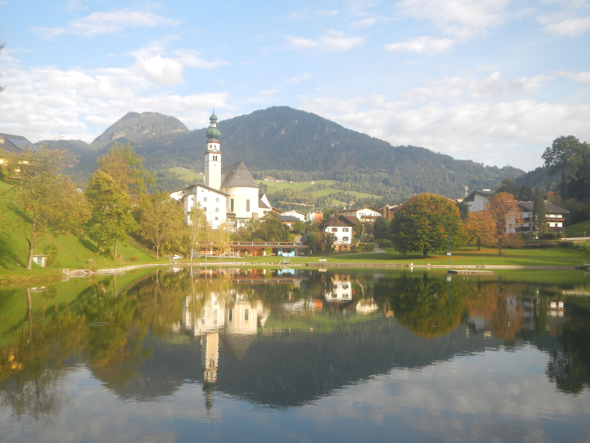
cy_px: 222
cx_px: 295
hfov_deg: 55.4
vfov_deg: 42.9
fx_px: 562
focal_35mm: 33
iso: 125
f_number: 3.9
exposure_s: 1/320
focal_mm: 5.9
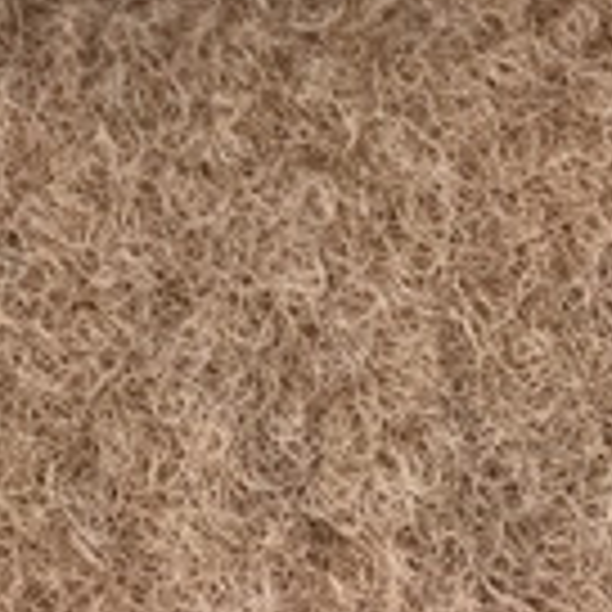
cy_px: -666
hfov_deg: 11.5
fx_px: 3020
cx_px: 27
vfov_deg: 10.5
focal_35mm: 151
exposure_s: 1/100
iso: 40
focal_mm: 4.15
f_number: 2.2
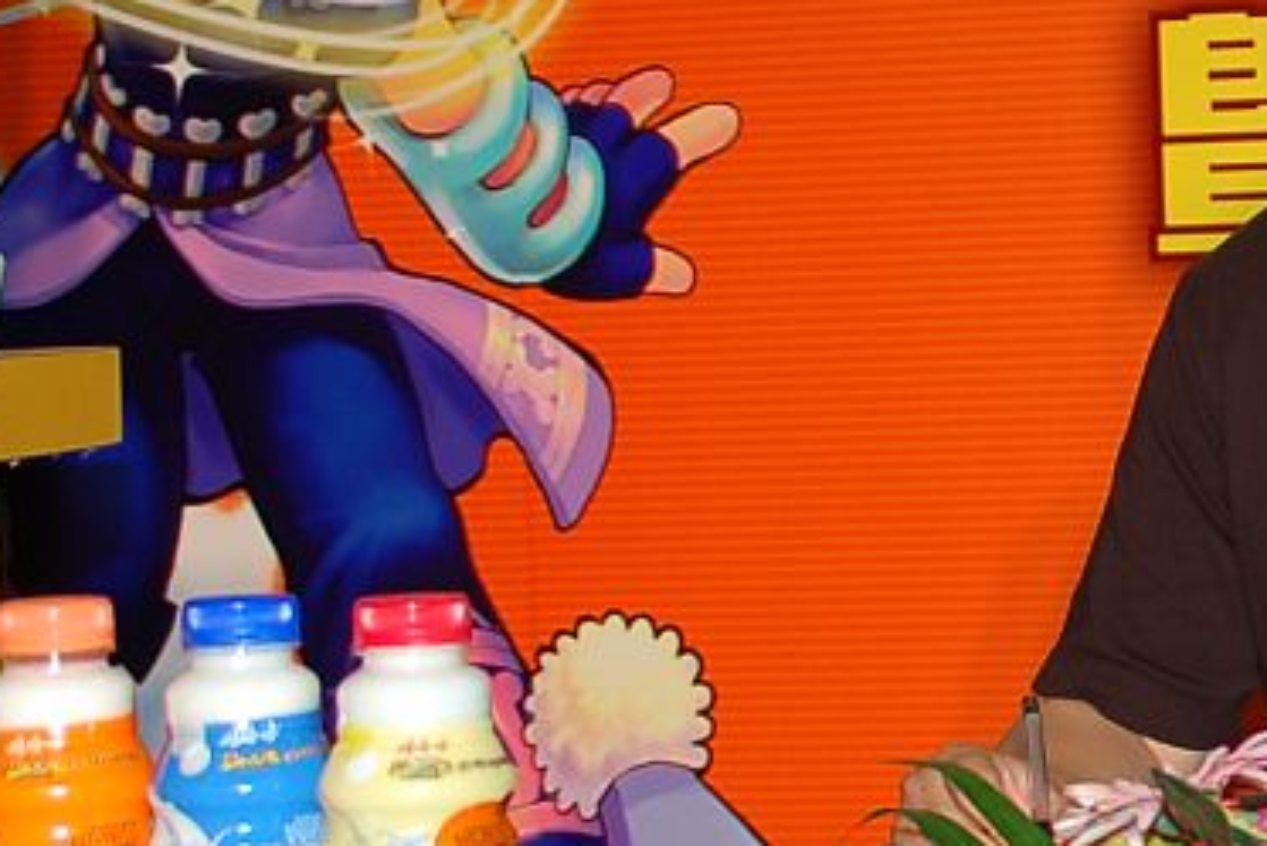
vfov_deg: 8.9
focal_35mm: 154
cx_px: 1936
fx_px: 5422
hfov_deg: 12.6
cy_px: 245
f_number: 4.2
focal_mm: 32
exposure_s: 1/60
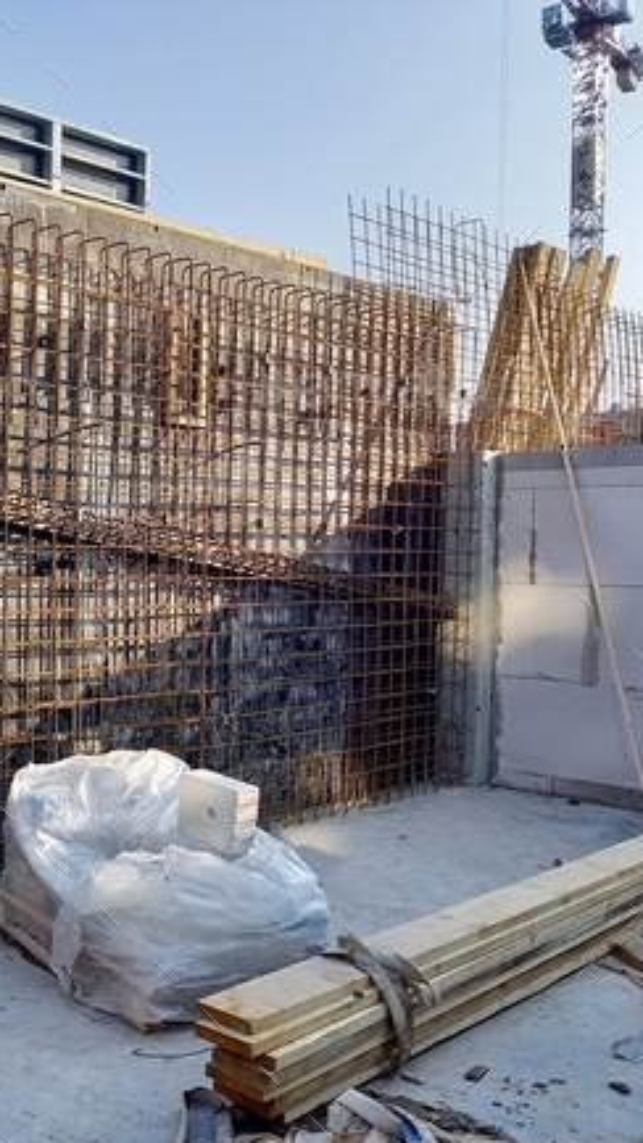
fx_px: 1122
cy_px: 578
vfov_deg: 54.0
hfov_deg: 29.4
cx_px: -34
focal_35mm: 37
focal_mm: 4.6
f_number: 2
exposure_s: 1/284
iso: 50
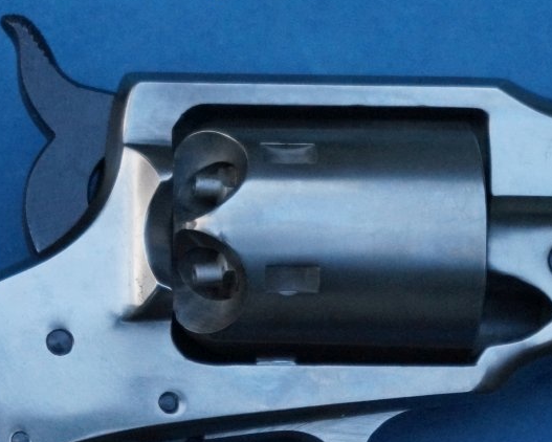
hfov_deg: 13.1
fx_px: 2401
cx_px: 227
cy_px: 292
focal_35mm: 147
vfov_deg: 10.5
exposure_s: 1/160
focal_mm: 55
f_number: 5.6
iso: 3200
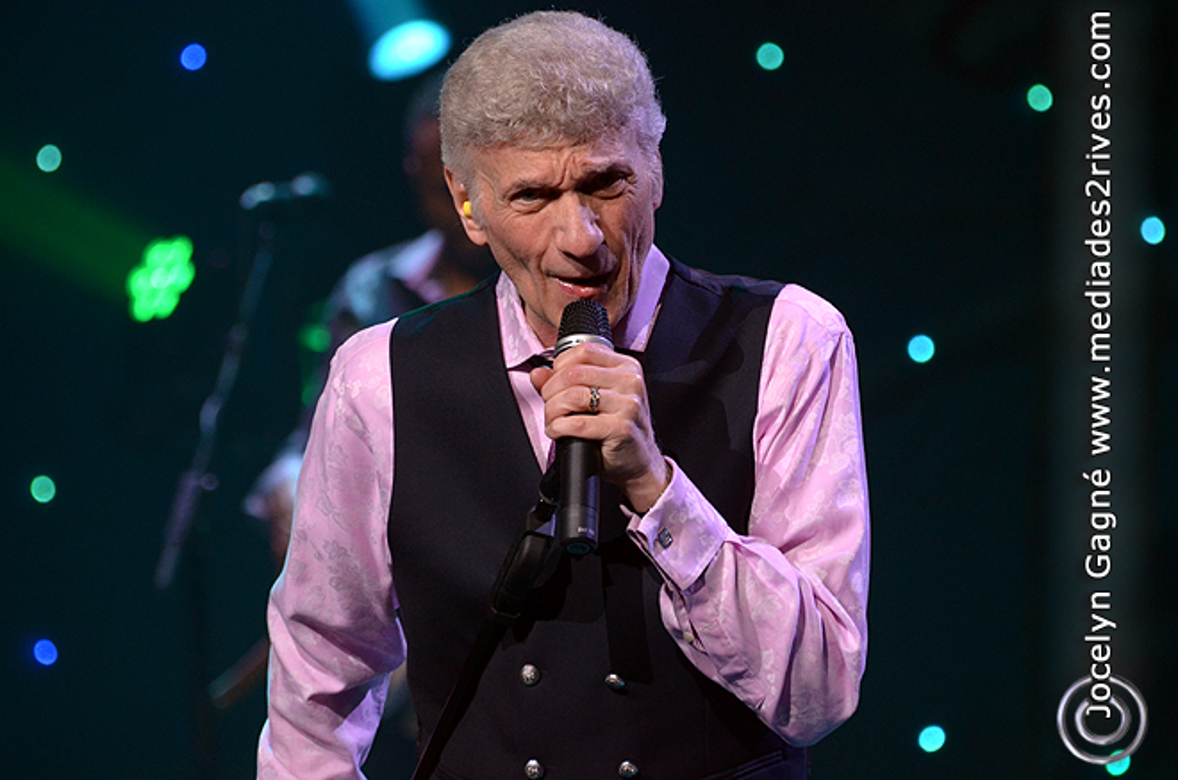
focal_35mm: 330
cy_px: 390
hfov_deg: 6.3
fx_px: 10775
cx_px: 589
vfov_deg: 4.1
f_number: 5.3
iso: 1600
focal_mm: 220
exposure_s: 1/200
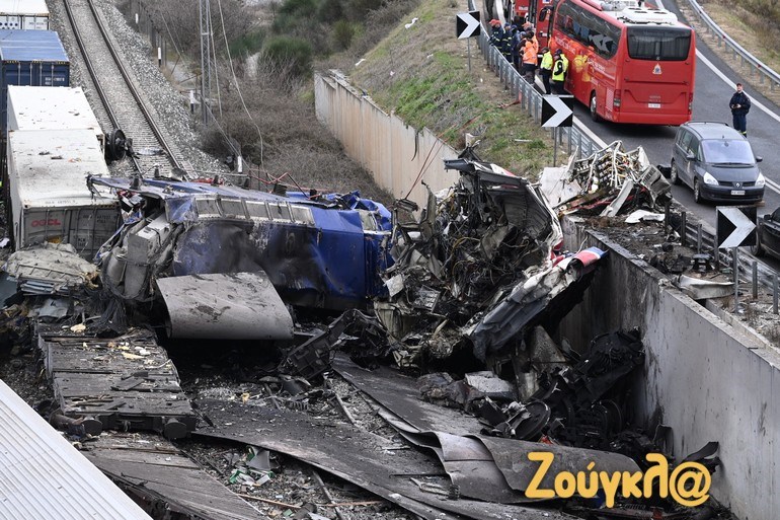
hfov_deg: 17.1
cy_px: 260
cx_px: 390
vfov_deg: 11.4
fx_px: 2599
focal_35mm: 120
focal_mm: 120
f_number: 6.3
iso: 500
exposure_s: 1/320
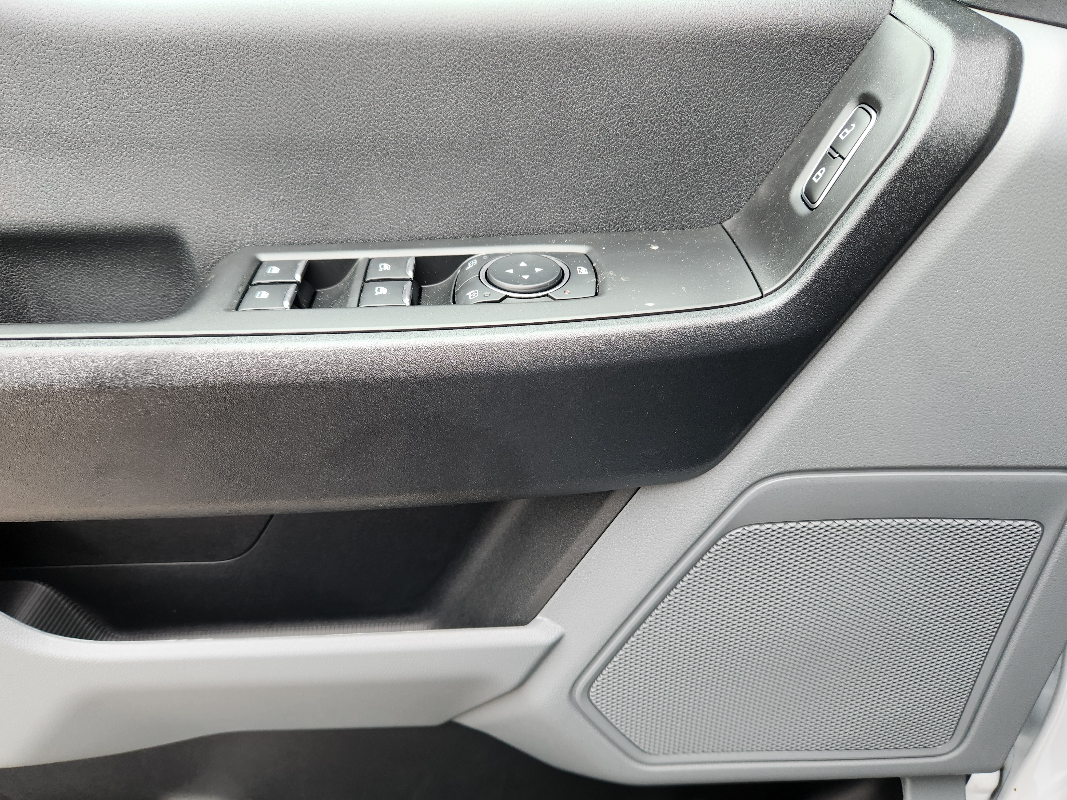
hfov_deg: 73.9
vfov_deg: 58.9
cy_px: 400
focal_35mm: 23
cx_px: 534
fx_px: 709
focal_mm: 5.4
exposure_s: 1/180
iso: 125
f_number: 1.8
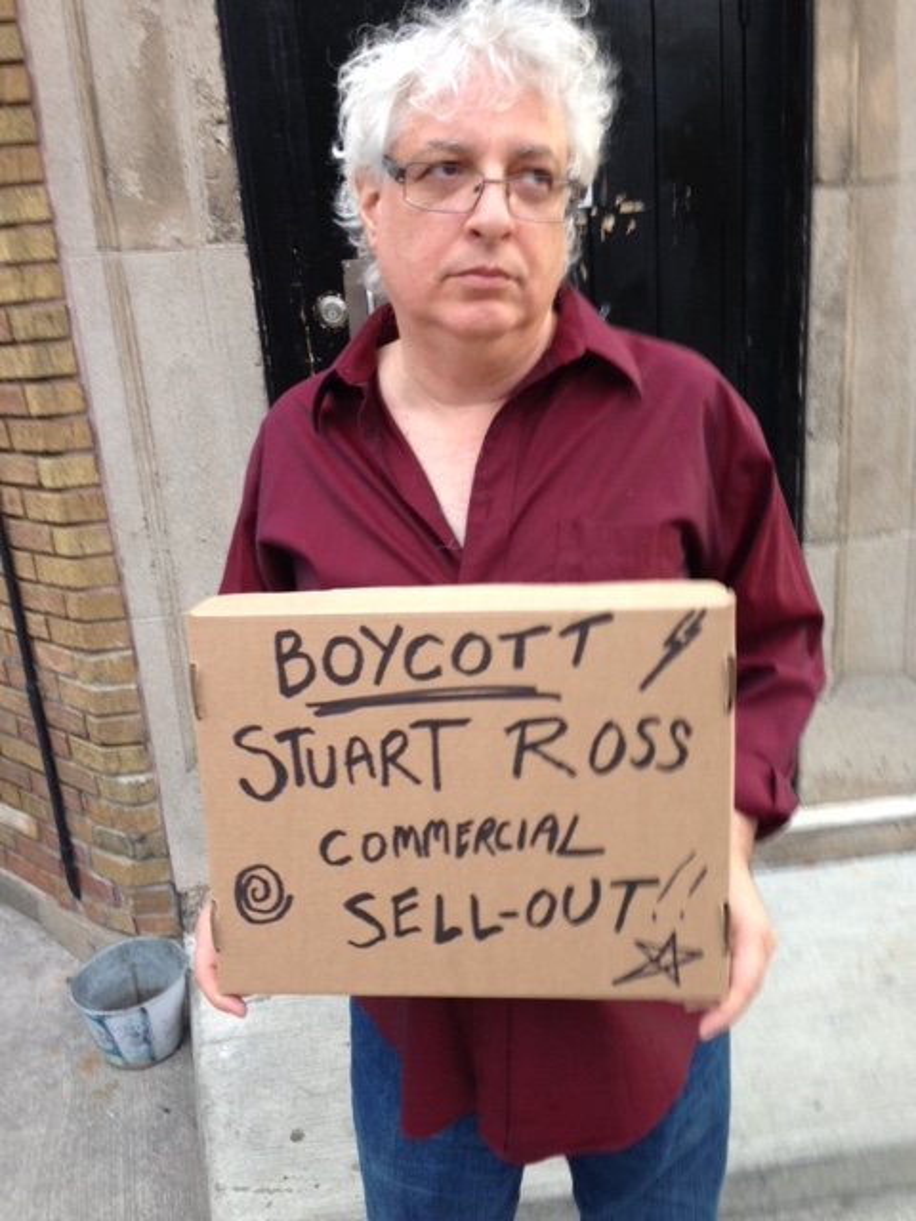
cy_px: 610
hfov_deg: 42.9
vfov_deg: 55.4
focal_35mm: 33
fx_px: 1164
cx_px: 458
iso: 64
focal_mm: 4.12
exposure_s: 1/40
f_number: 2.4
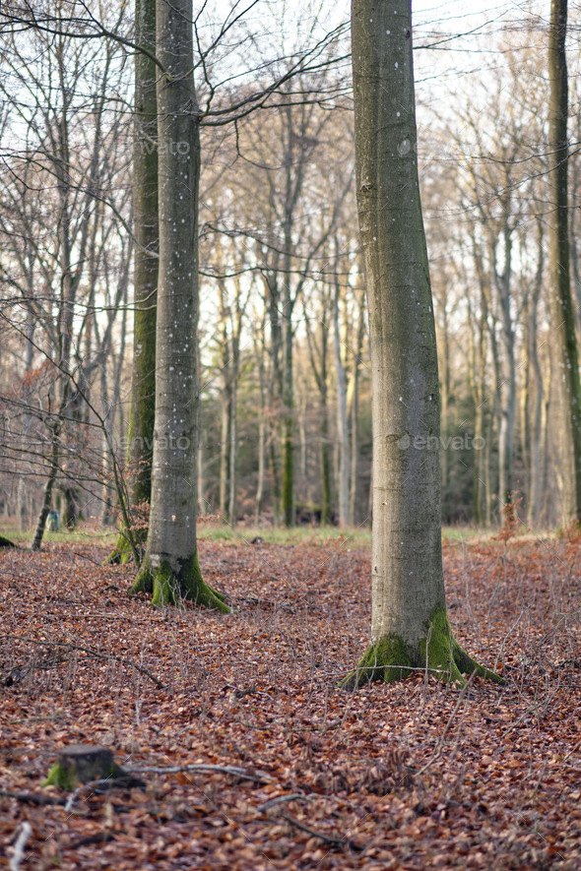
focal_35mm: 84
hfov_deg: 16.3
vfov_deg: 24.2
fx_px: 2033
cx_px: 290
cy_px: 436
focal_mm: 56
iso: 200
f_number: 1.2
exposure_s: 1/550
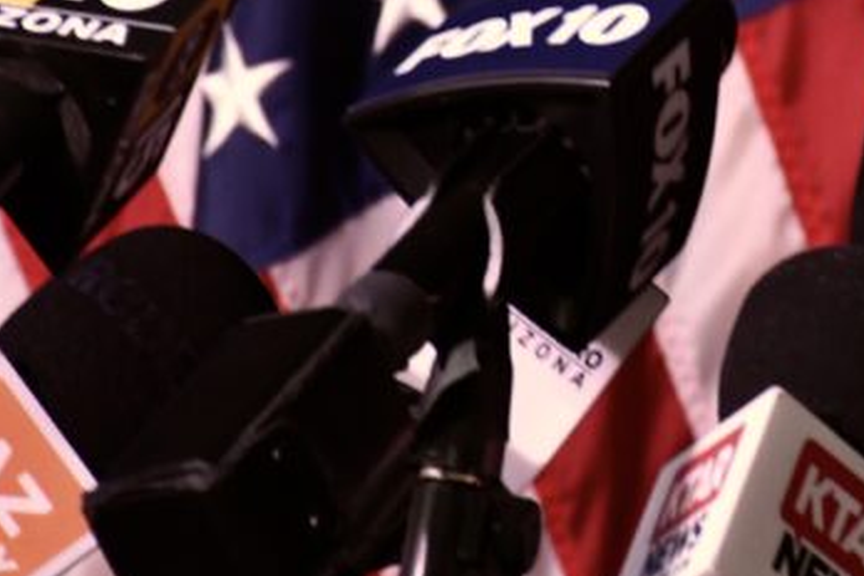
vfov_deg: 2.5
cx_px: 934
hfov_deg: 3.8
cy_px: -148
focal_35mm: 539
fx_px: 12935
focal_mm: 122
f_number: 5.6
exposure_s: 1/100
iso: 2000
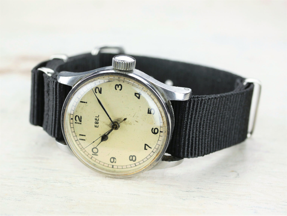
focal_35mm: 60
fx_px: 498
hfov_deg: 32.2
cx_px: 144
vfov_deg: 24.4
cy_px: 108
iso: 800
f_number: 4.5
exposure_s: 1/250
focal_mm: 30
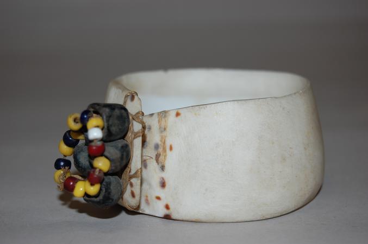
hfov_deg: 24.6
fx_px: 843
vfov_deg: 16.5
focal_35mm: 82
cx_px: 184
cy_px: 122
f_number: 5.6
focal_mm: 55
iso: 200
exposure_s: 1/125
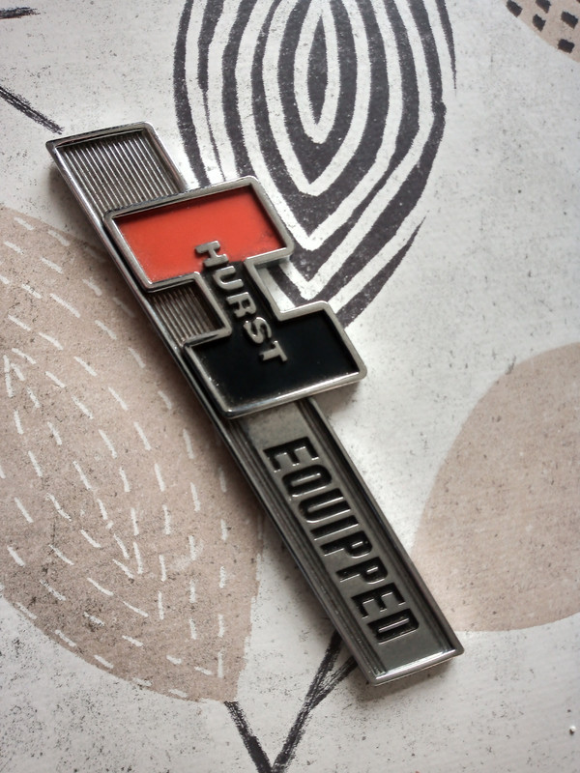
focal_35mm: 20
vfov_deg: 81.7
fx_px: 447
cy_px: 386
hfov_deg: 66.0
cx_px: 290
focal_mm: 3.54
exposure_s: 1/50
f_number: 2
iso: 241
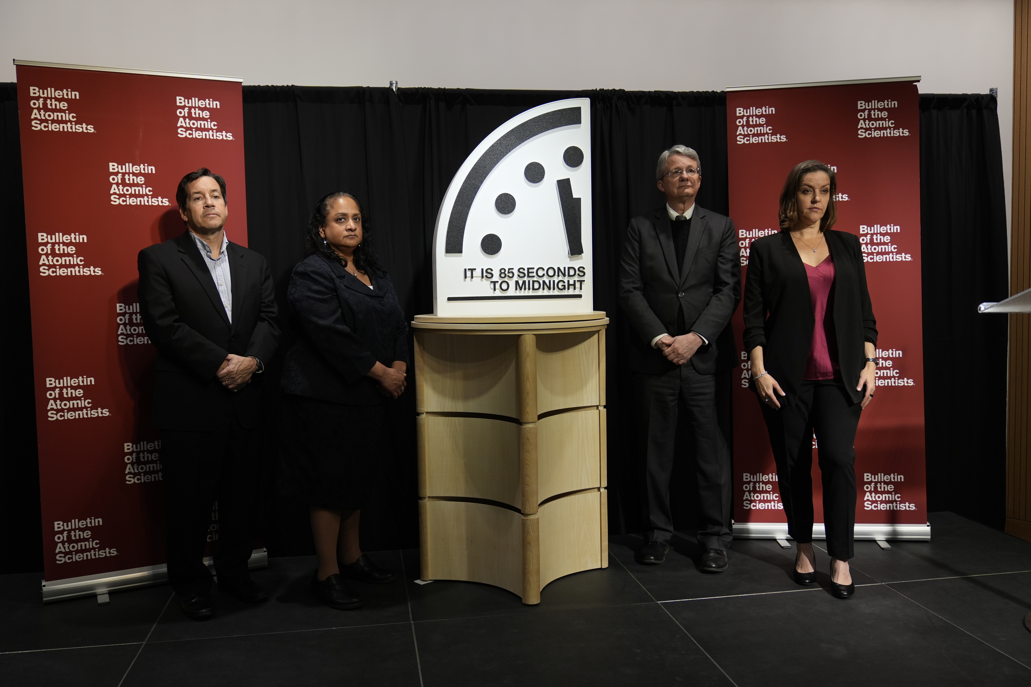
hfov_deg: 60.3
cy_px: 344
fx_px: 888
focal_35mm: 31
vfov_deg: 42.3
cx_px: 516
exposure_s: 1/160
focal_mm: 31
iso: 640
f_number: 2.8
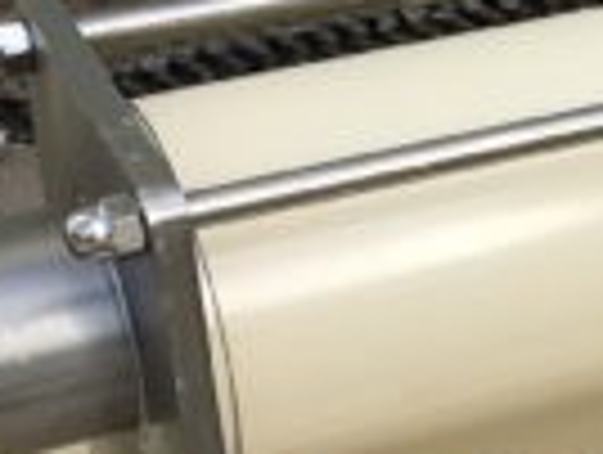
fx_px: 2897
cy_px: 234
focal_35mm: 166
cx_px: 1408
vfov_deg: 9.0
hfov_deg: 10.4
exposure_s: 1/761
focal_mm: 4.15
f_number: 2.2
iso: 25
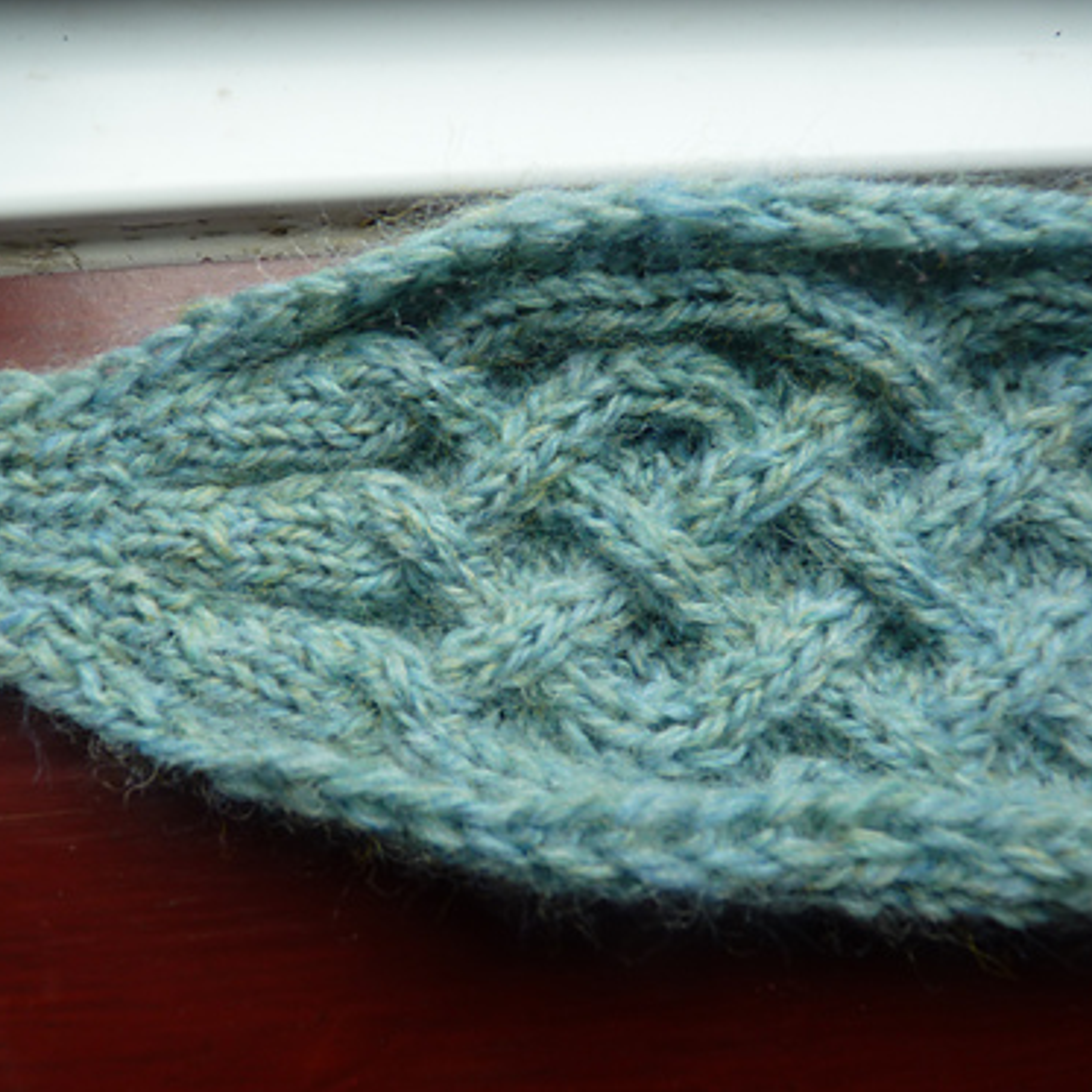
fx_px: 1142
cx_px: 457
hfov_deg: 50.9
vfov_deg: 51.1
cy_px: 546
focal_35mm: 32
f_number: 2.8
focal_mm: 4.8
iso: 80
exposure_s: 1/30
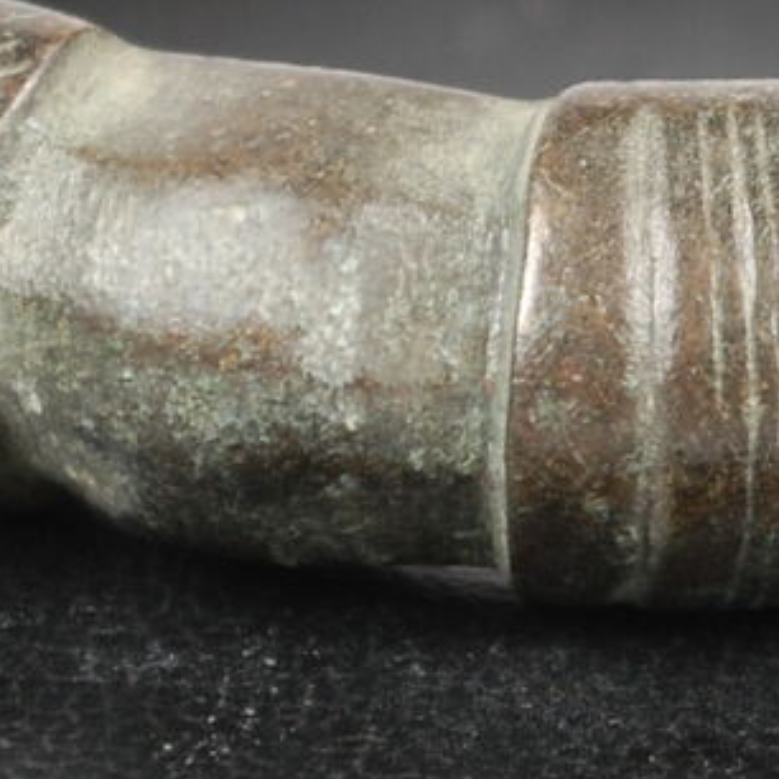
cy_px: 188
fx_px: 9324
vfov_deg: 4.8
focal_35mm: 366
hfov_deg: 4.8
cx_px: 626
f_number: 5.6
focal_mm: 55
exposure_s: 1/80
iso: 400
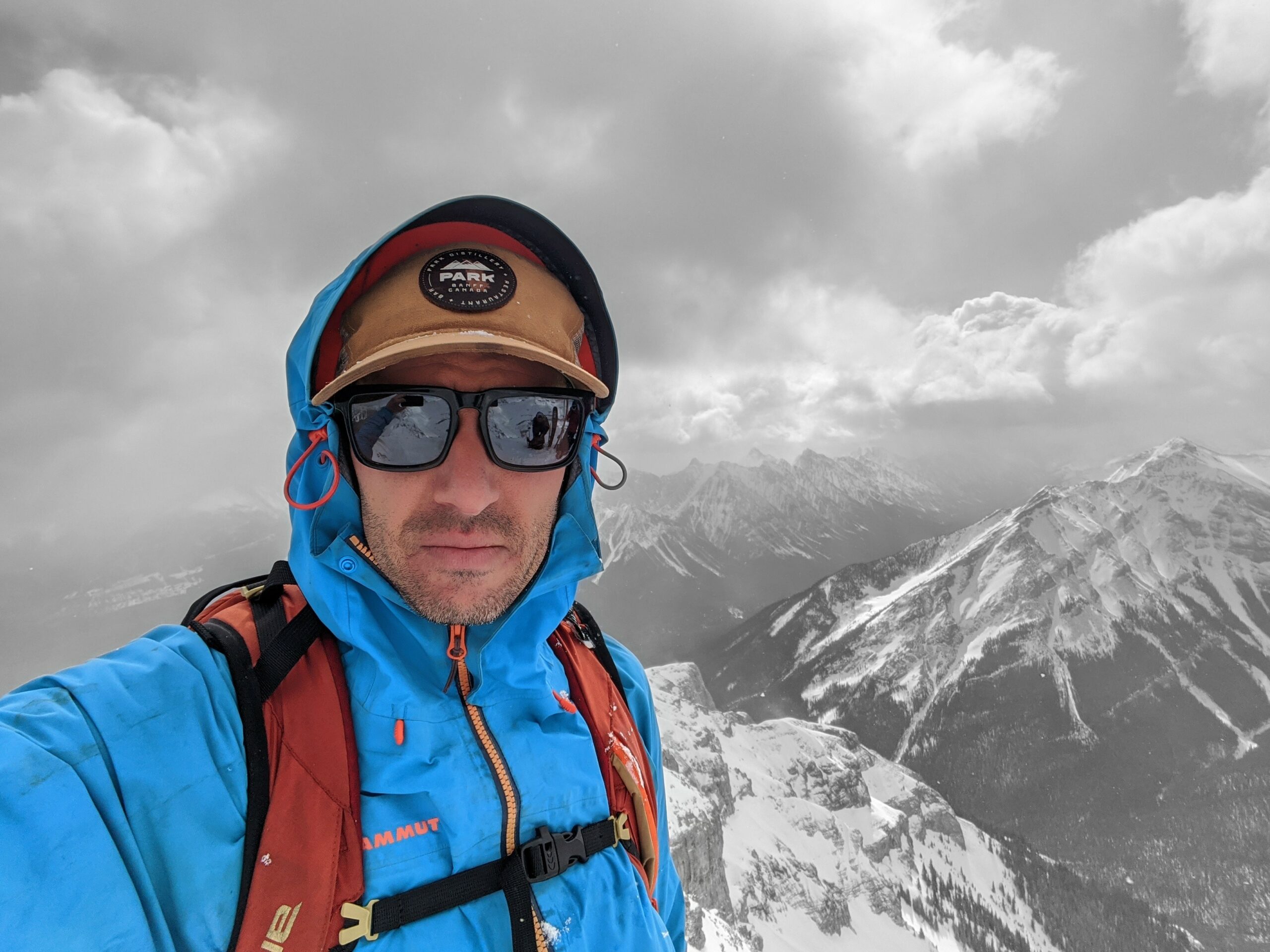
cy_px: 476
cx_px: 635
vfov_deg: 63.4
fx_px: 770
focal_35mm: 21
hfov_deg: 79.0
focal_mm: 2.47
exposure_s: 1/4566
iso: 54
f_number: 2
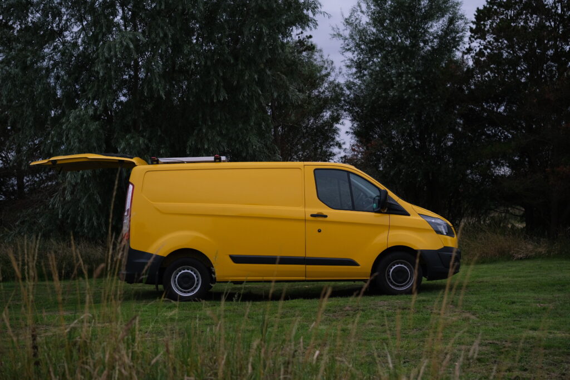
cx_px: 285
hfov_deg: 39.6
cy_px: 190
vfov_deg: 27.0
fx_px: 792
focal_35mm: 50
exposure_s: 1/2000
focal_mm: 33
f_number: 2.5
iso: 800
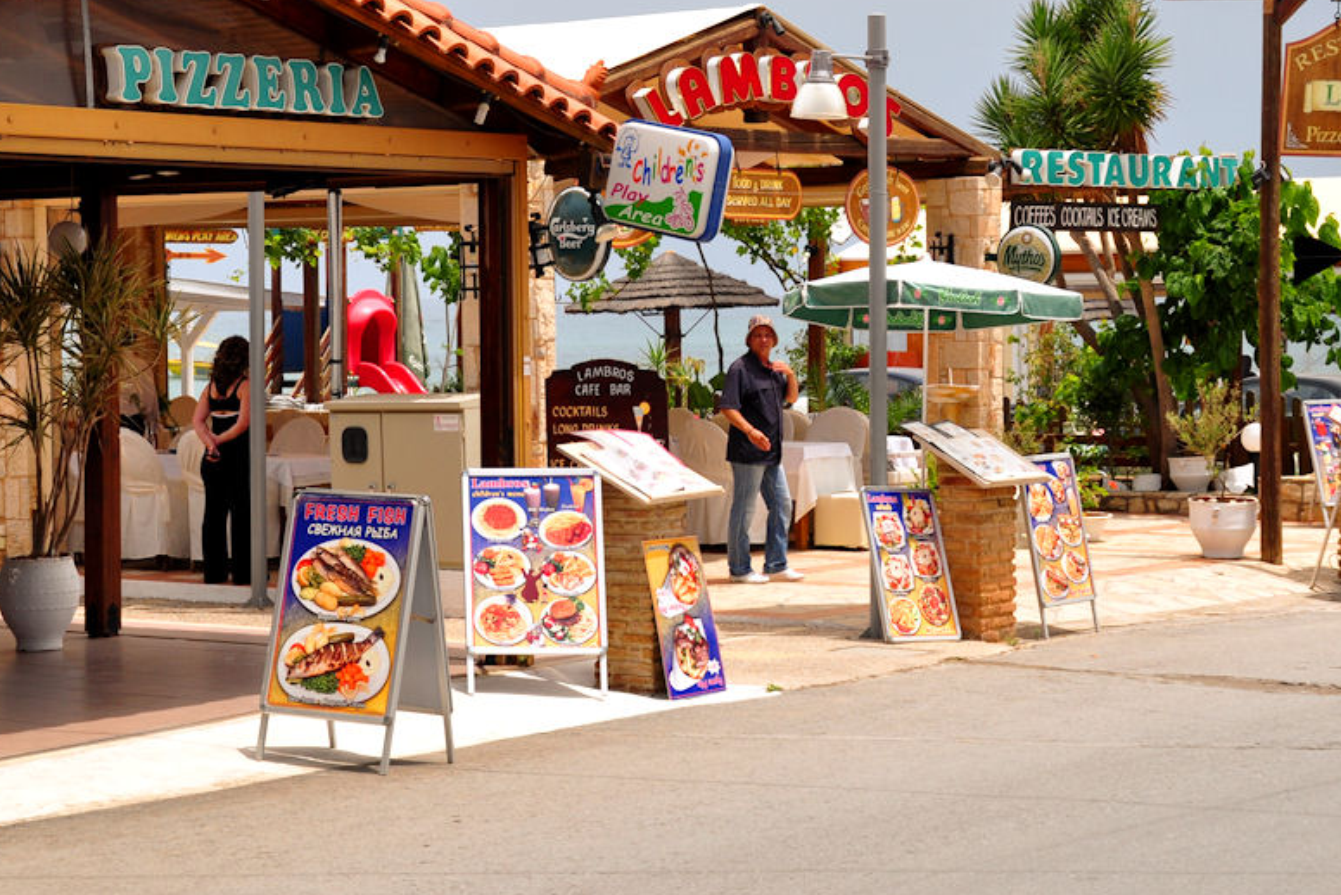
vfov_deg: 15.5
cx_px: 679
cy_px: 414
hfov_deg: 23.1
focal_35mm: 88
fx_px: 3279
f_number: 10
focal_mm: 38
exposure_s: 1/500
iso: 200
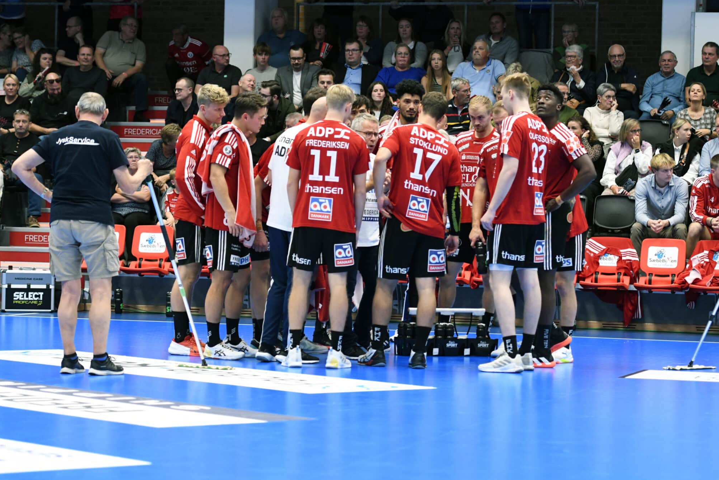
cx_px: 362
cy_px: 235
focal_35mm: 123
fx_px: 2457
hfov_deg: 16.6
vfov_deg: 11.2
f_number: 2.8
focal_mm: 80
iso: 2500
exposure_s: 1/640
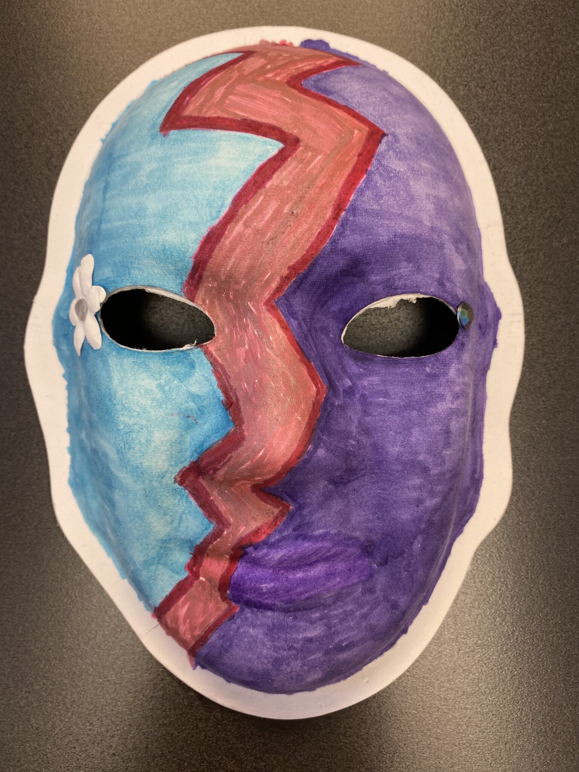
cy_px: 386
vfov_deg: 67.3
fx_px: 580
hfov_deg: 53.1
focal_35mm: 26
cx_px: 290
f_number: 1.8
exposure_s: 1/60
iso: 64
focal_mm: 4.25
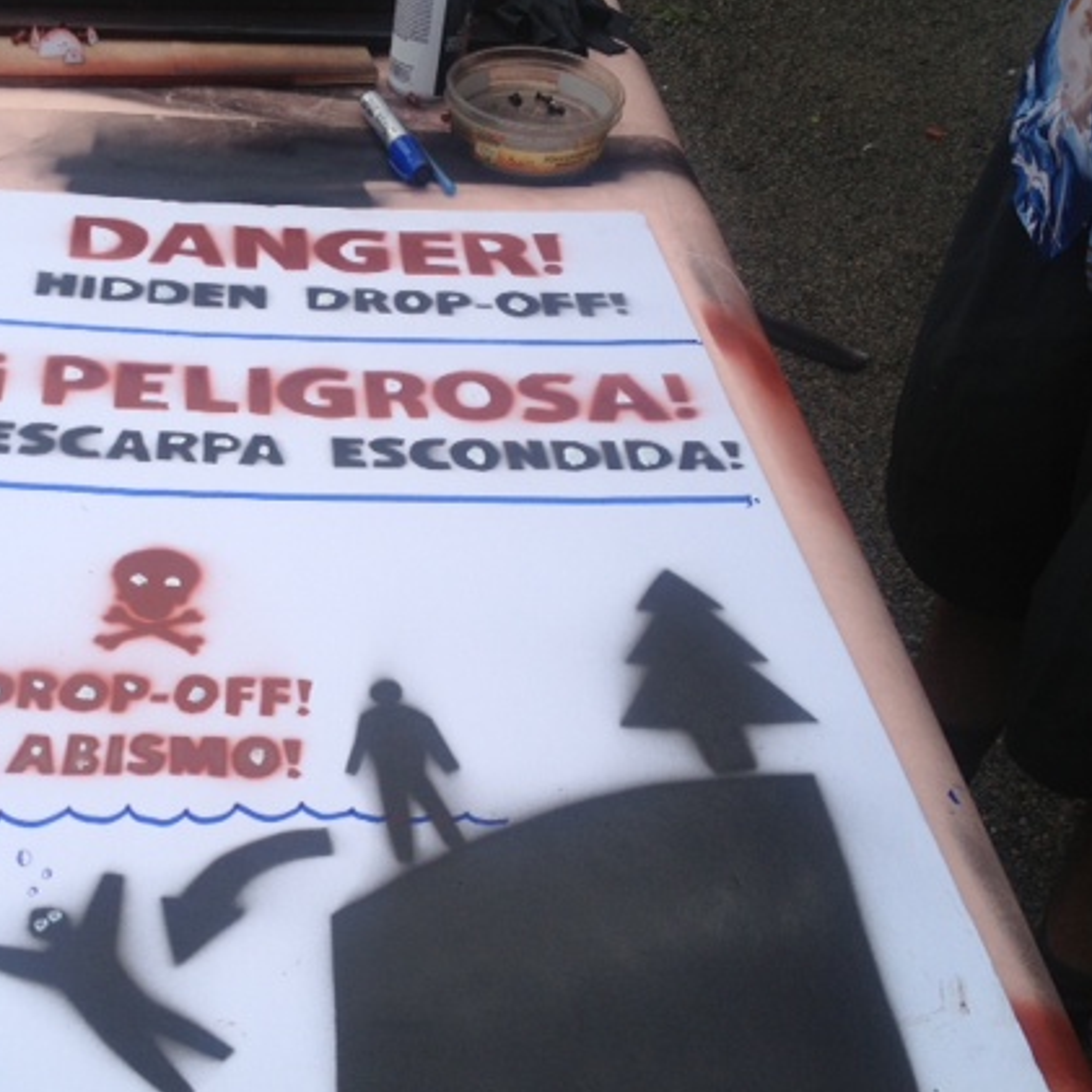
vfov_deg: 36.1
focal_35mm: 47
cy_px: 573
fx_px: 1677
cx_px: 314
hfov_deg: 35.5
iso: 50
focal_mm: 4.28
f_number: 2.4
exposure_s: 1/1022
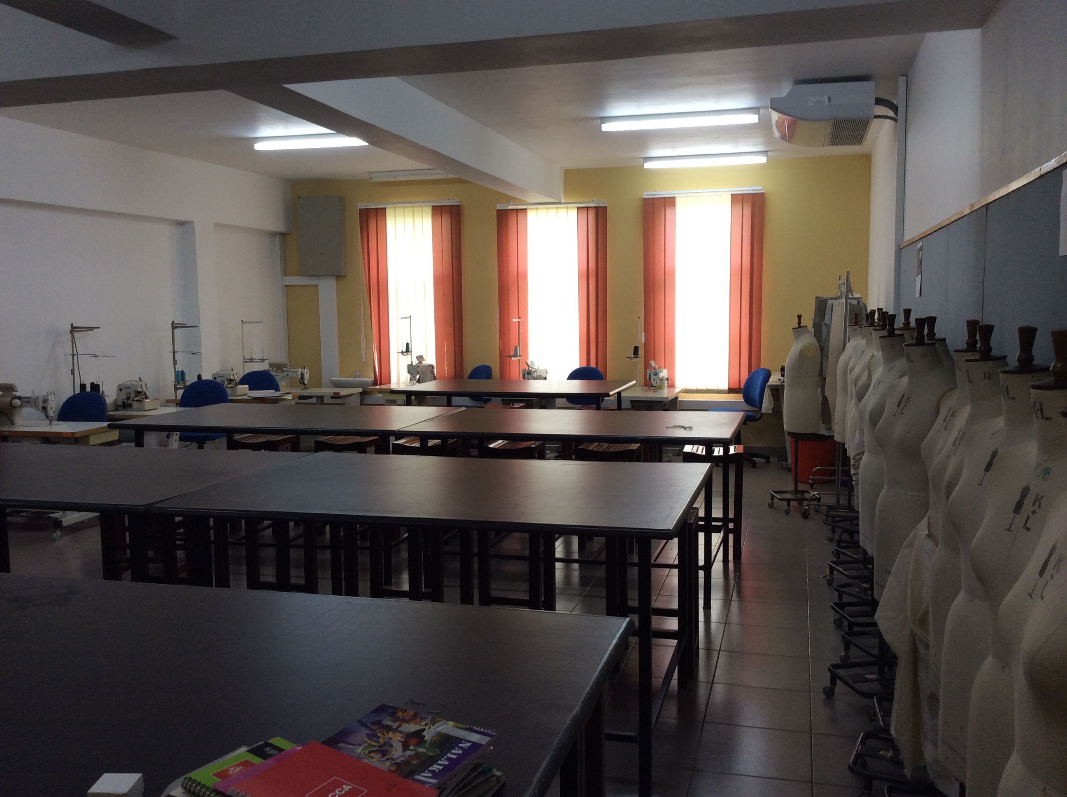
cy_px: 398
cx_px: 534
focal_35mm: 33
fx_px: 1016
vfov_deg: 42.8
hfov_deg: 55.4
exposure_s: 1/25
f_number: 2.4
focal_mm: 3.3
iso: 40
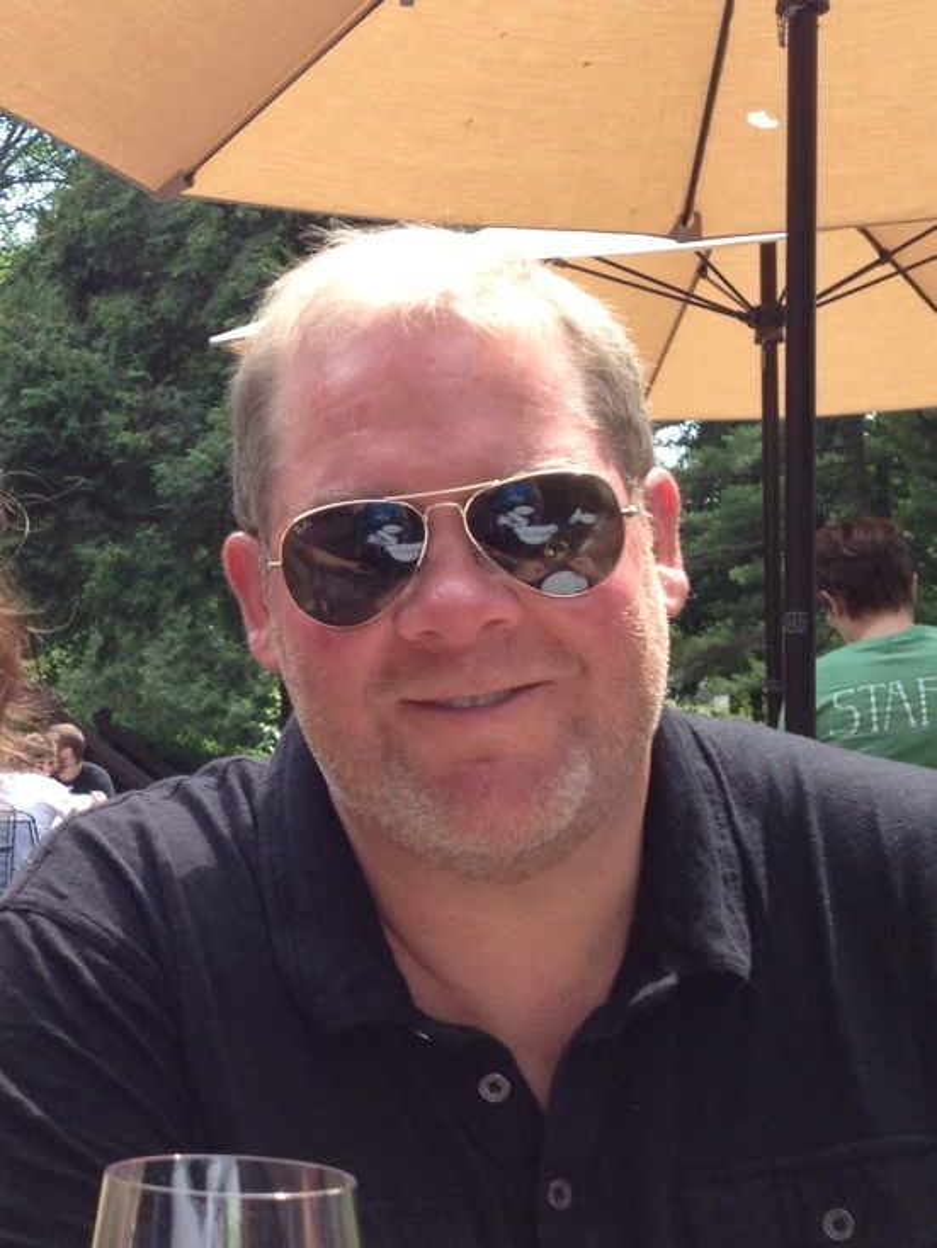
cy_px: 624
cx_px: 468
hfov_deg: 40.7
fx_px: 1262
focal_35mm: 35
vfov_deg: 52.6
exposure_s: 1/351
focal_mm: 4.28
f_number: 2.4
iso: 50
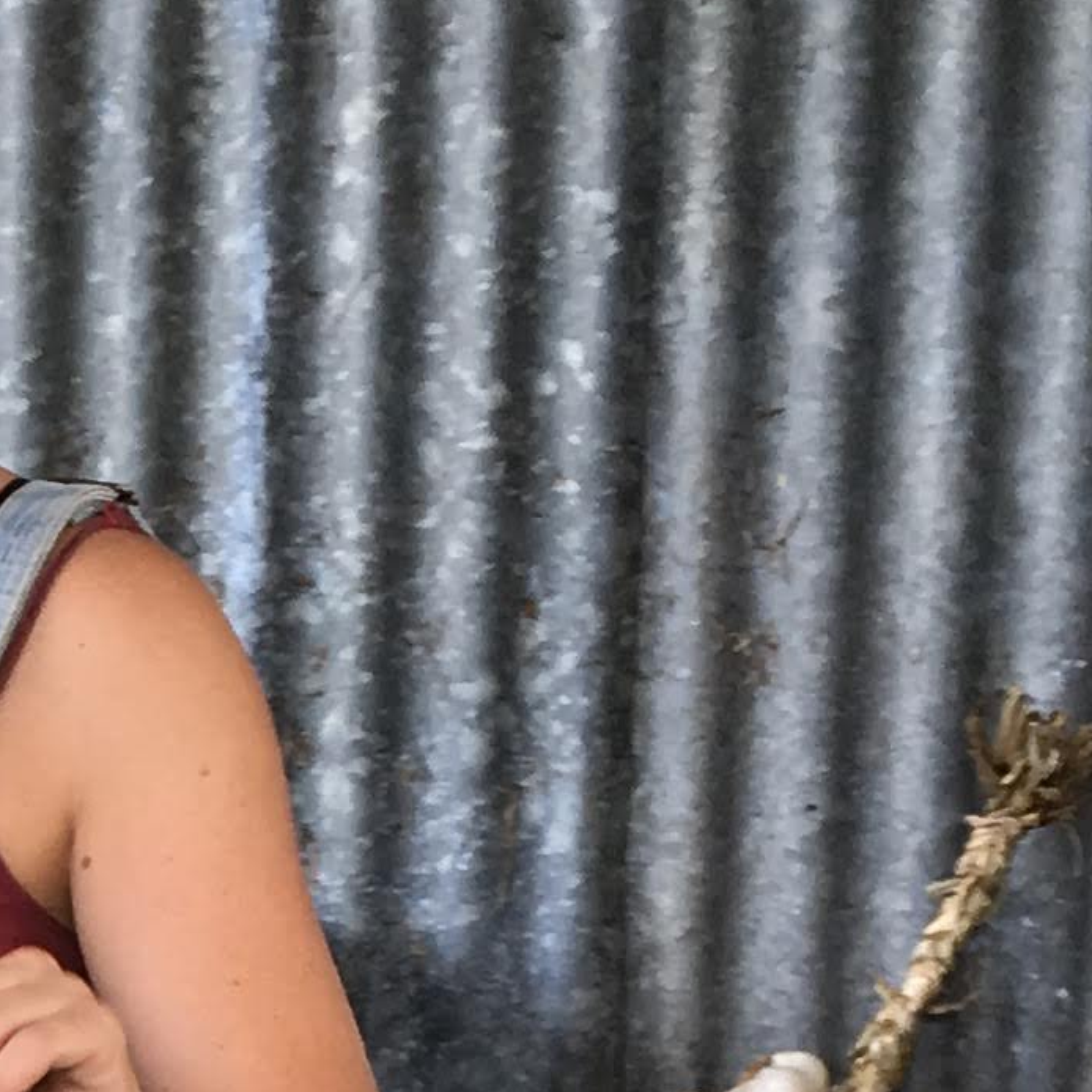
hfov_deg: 11.1
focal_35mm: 149
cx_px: -746
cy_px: 2079
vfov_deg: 10.8
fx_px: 5318
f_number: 2.2
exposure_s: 1/50
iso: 25
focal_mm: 4.15
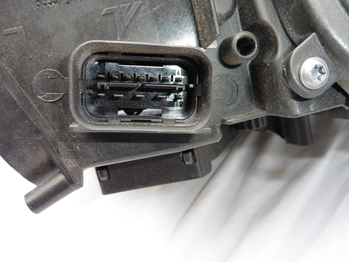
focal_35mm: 30
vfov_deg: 46.8
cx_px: 174
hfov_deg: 60.0
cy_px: 131
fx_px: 302
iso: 160
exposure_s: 1/60
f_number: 4
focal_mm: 5.4
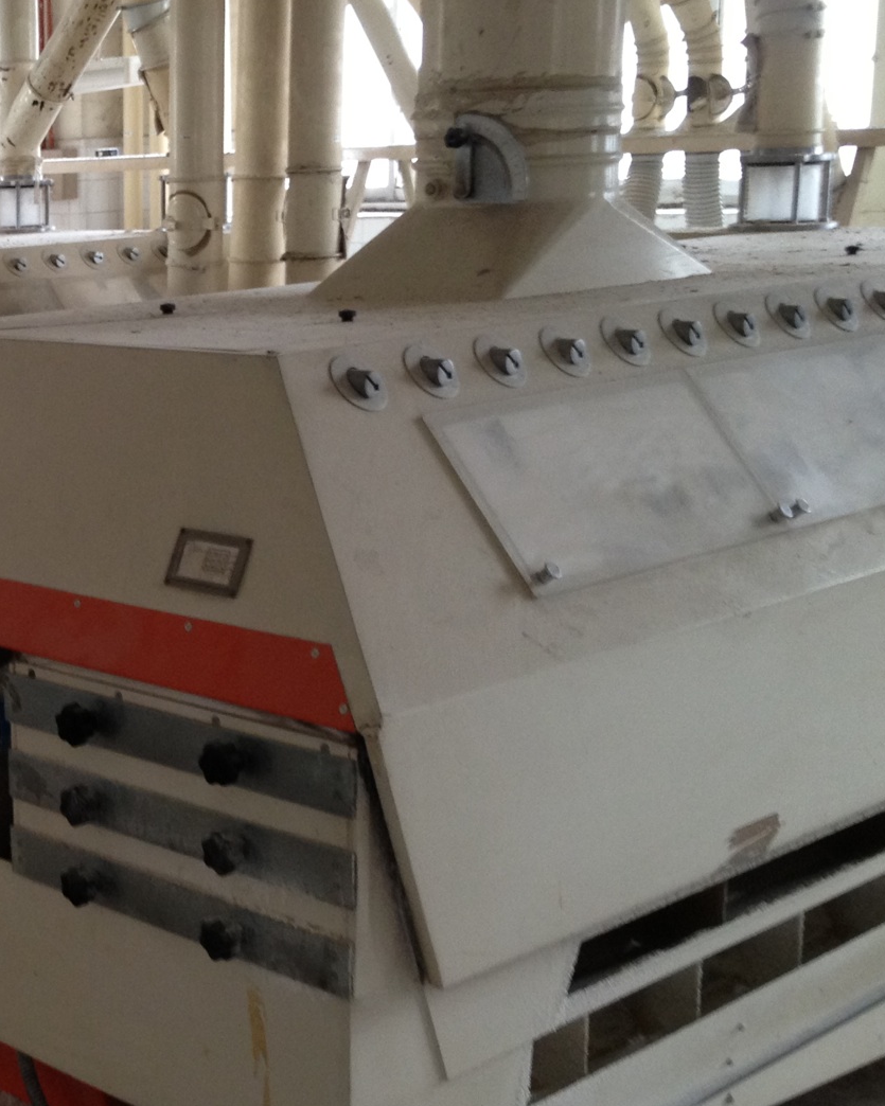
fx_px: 2194
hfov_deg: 21.5
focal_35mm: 67
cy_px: 660
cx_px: -121
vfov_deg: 28.2
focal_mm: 4.28
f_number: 2.4
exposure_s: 1/20
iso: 125
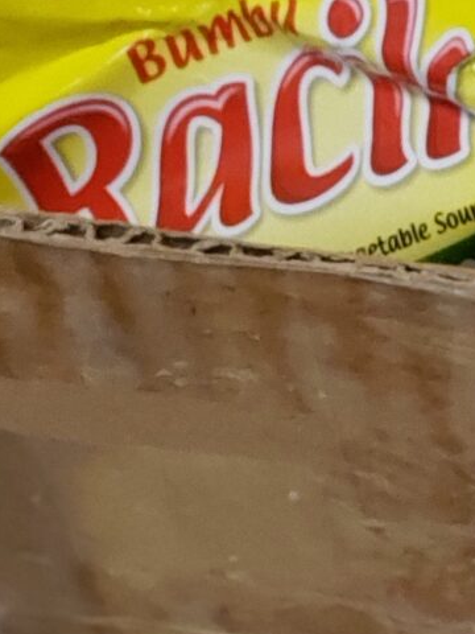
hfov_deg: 6.6
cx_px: 756
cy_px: -445
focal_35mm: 222
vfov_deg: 8.6
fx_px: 4062
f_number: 2.4
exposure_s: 1/30
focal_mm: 6
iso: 100
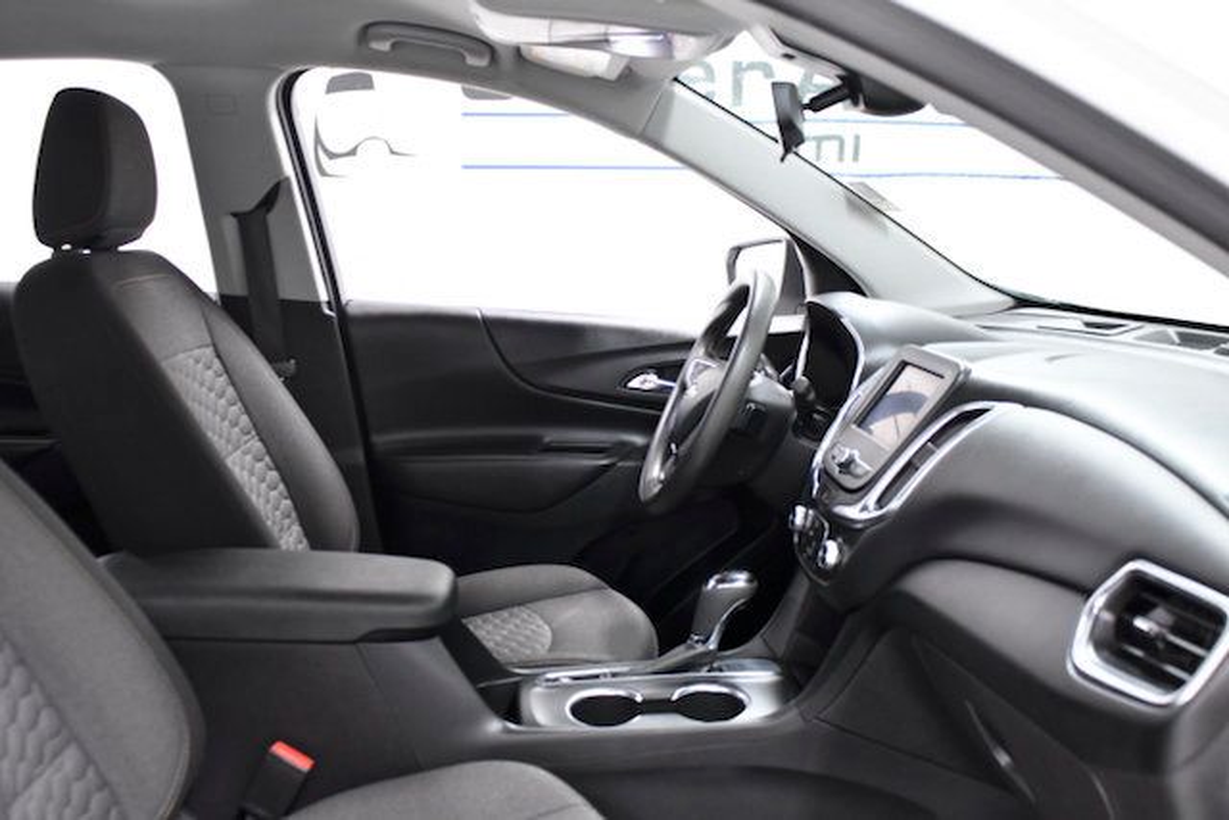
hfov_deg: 53.1
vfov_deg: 36.9
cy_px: 410
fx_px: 1229
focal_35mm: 36
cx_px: 614
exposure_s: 1/200
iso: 2500
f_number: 3.5
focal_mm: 24
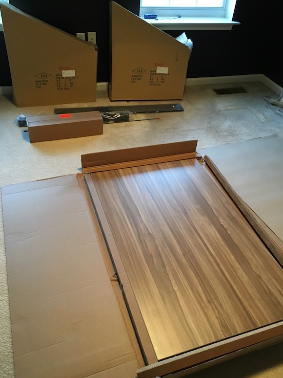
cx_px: 141
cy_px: 193
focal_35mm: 30
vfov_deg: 60.0
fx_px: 327
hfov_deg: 46.8
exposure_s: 1/15
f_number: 2.2
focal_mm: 4.15
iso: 200
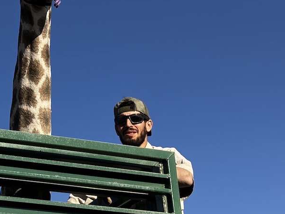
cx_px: -24
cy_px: 116
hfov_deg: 24.3
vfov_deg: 19.6
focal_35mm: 75
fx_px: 618
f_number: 1.8
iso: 32
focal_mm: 3.99
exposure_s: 1/1548
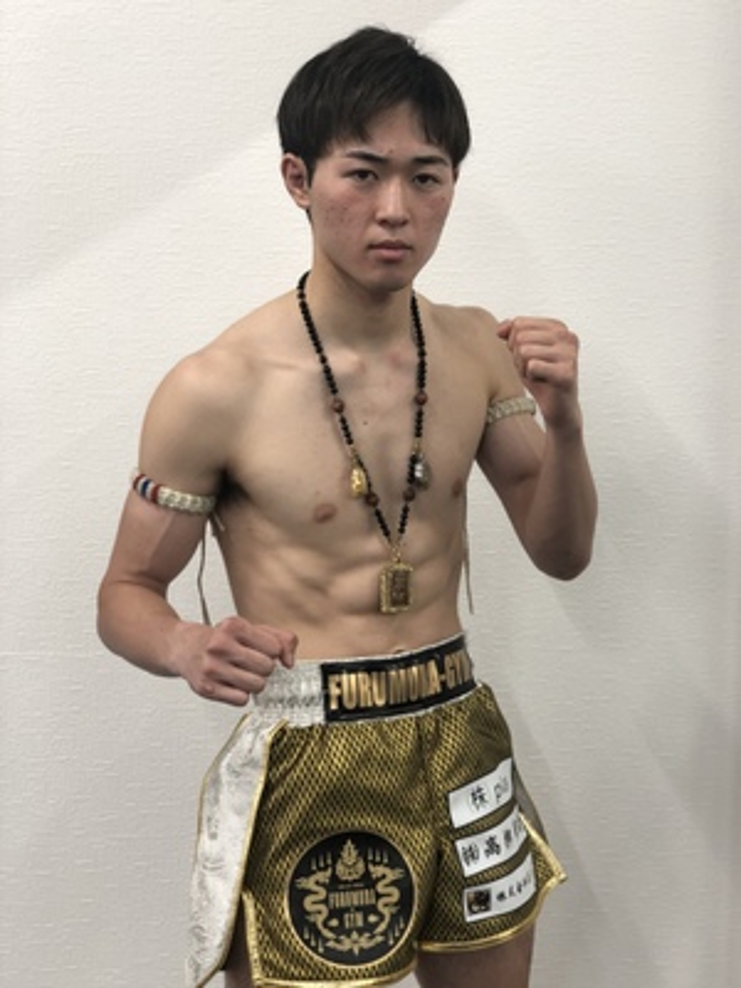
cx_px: 370
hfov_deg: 28.0
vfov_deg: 36.8
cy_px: 494
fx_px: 1484
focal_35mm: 52
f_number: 2.4
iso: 64
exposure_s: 1/60
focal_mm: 6
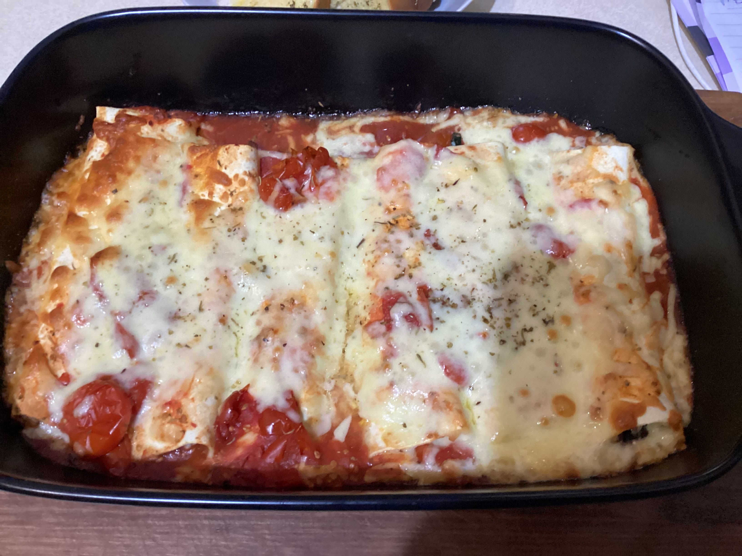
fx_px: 664
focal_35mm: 31
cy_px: 278
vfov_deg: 45.4
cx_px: 371
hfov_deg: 58.4
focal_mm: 3.3
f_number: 2.4
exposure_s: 1/33
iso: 400
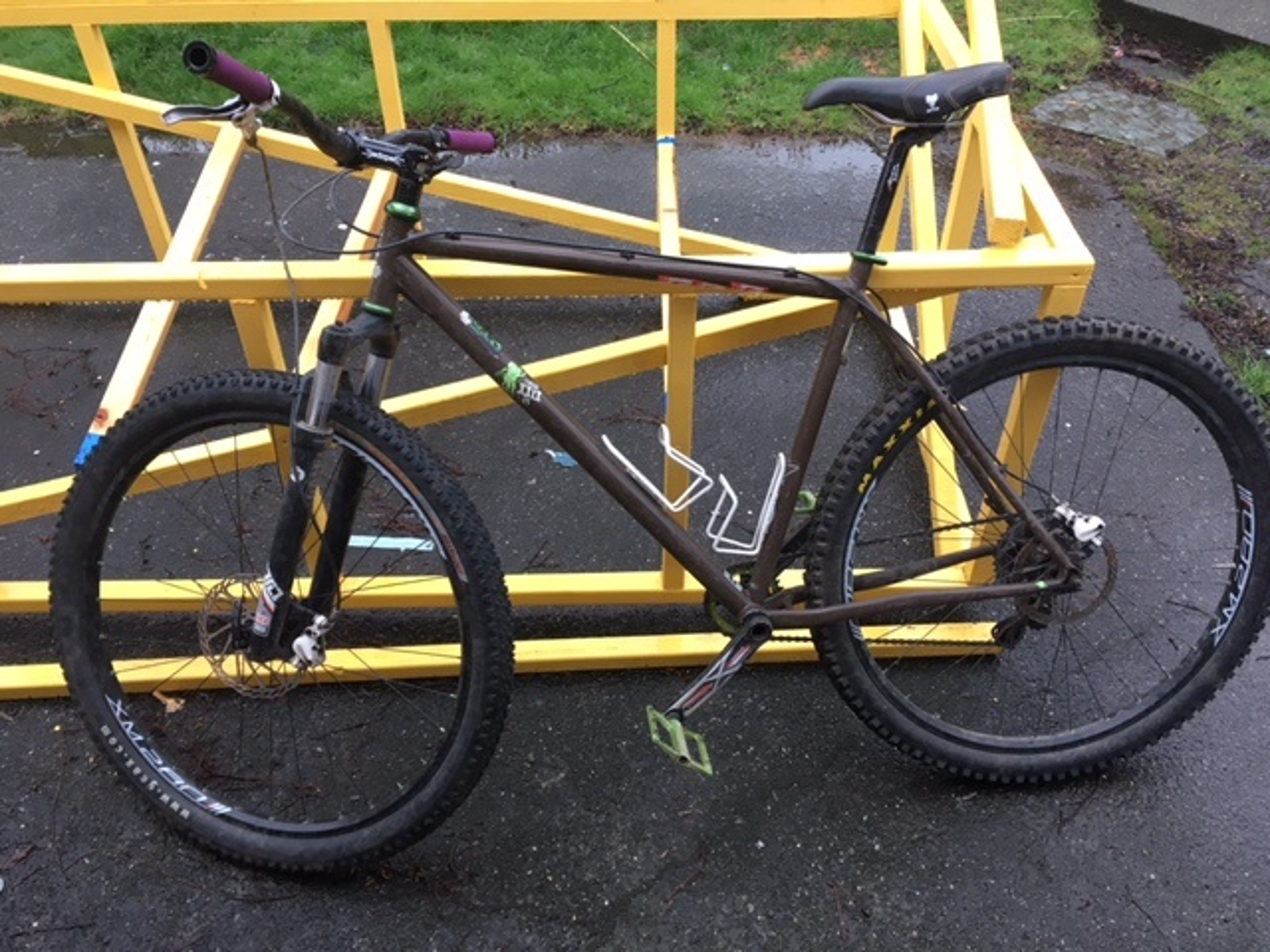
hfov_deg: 61.7
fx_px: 1064
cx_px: 635
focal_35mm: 29
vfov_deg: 48.2
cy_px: 476
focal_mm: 4.15
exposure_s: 1/30
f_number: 2.2
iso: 50
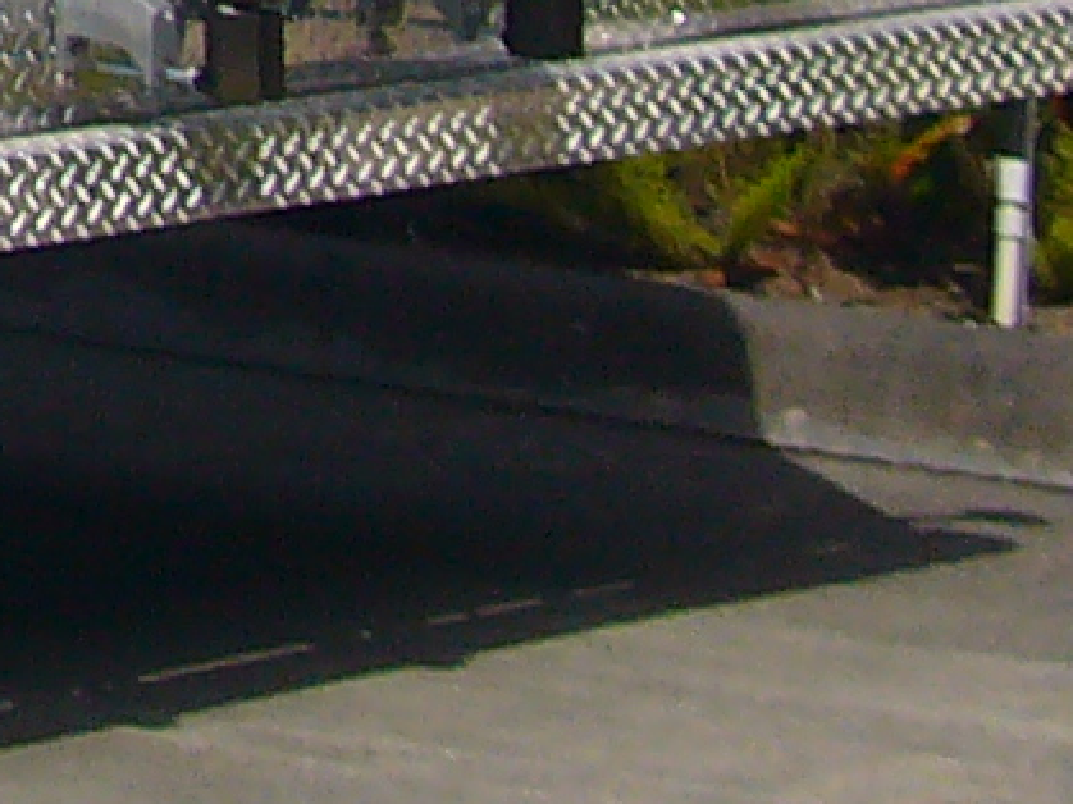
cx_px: -2287
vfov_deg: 4.6
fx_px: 9575
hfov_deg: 5.9
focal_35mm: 309
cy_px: -1378
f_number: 7.1
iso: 80
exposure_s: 1/400
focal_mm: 7.5
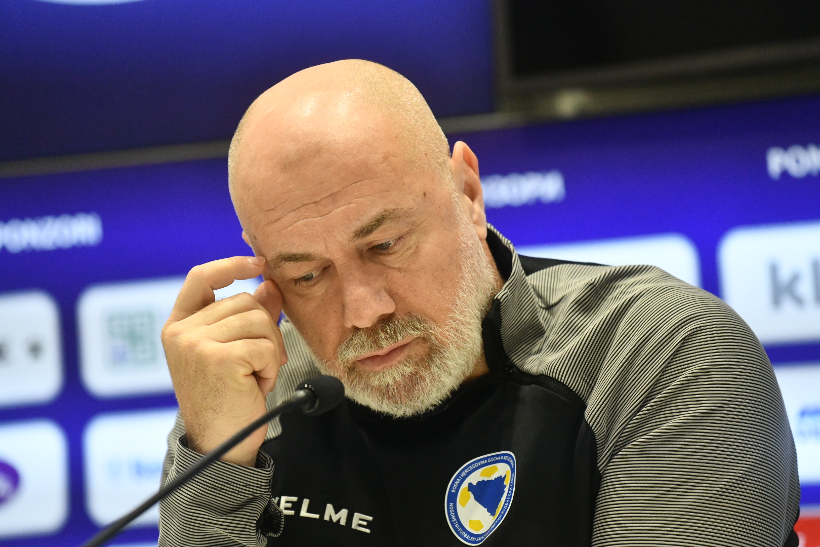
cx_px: 410
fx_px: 3986
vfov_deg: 7.8
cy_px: 274
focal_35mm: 175
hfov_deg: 11.7
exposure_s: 1/1600
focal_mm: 175
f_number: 4
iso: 6400
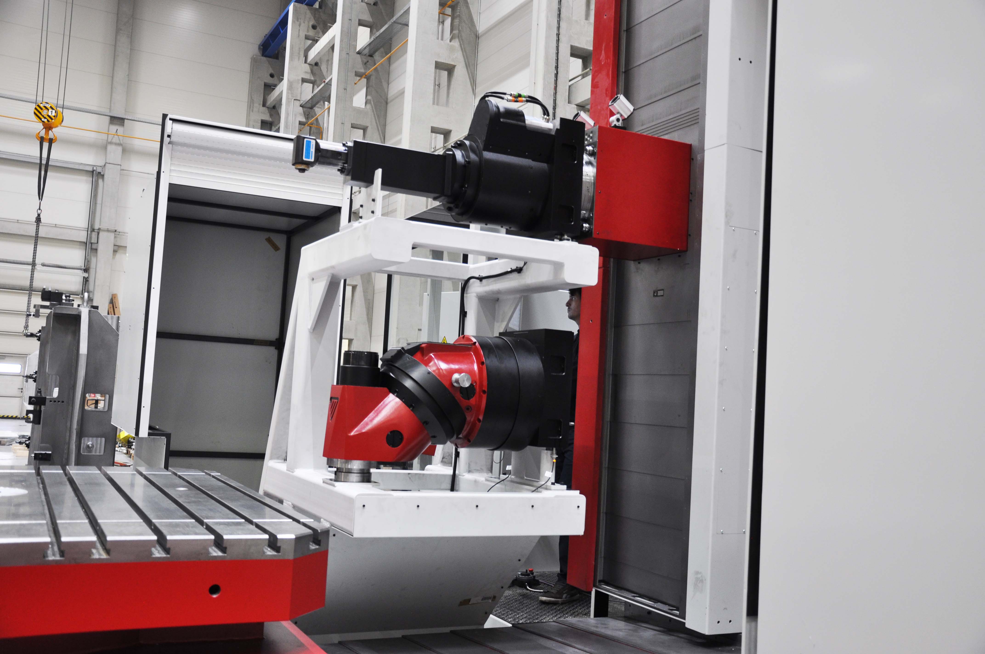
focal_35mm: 36
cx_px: 492
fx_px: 984
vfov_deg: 36.8
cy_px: 327
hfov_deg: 53.2
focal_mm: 24
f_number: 4
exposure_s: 1/15
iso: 400
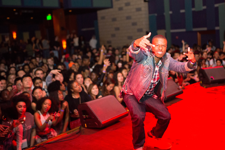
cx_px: 125
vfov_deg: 31.9
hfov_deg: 46.3
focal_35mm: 42
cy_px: 63
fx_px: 263
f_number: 1.4
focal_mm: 35
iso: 6400
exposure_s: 1/125
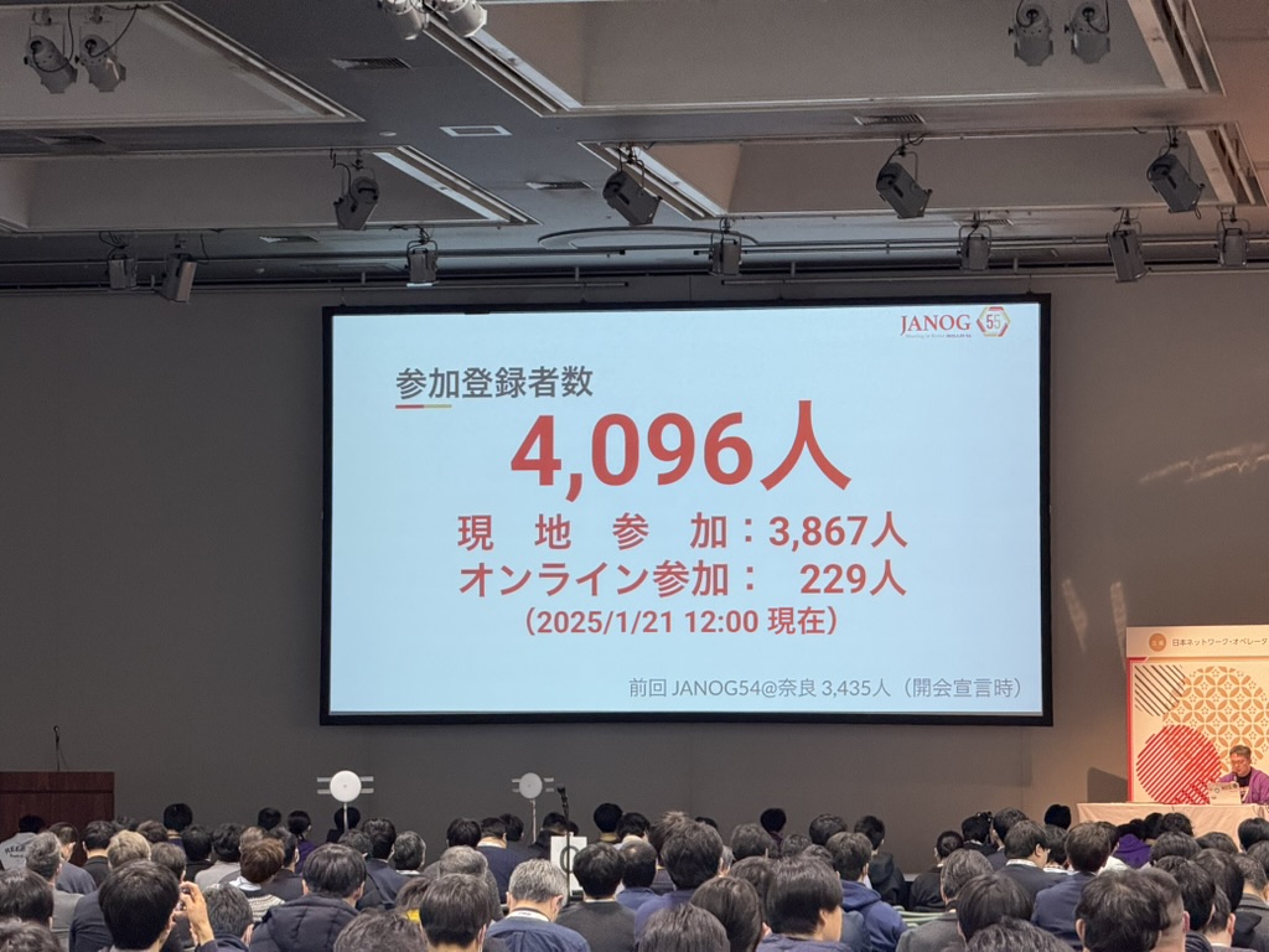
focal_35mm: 120
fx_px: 4399
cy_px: 476
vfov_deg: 12.3
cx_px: 634
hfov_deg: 16.4
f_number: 2.8
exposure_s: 1/60
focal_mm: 15.66
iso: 320
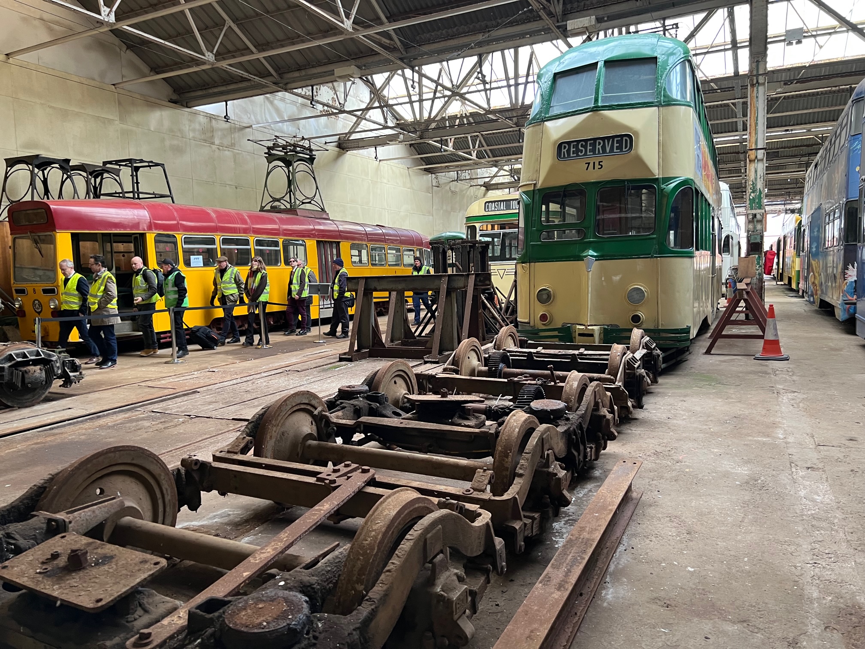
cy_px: 324
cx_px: 432
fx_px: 650
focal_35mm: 26
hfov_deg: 67.3
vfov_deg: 53.1
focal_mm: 5.7
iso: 125
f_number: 1.5
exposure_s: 1/90
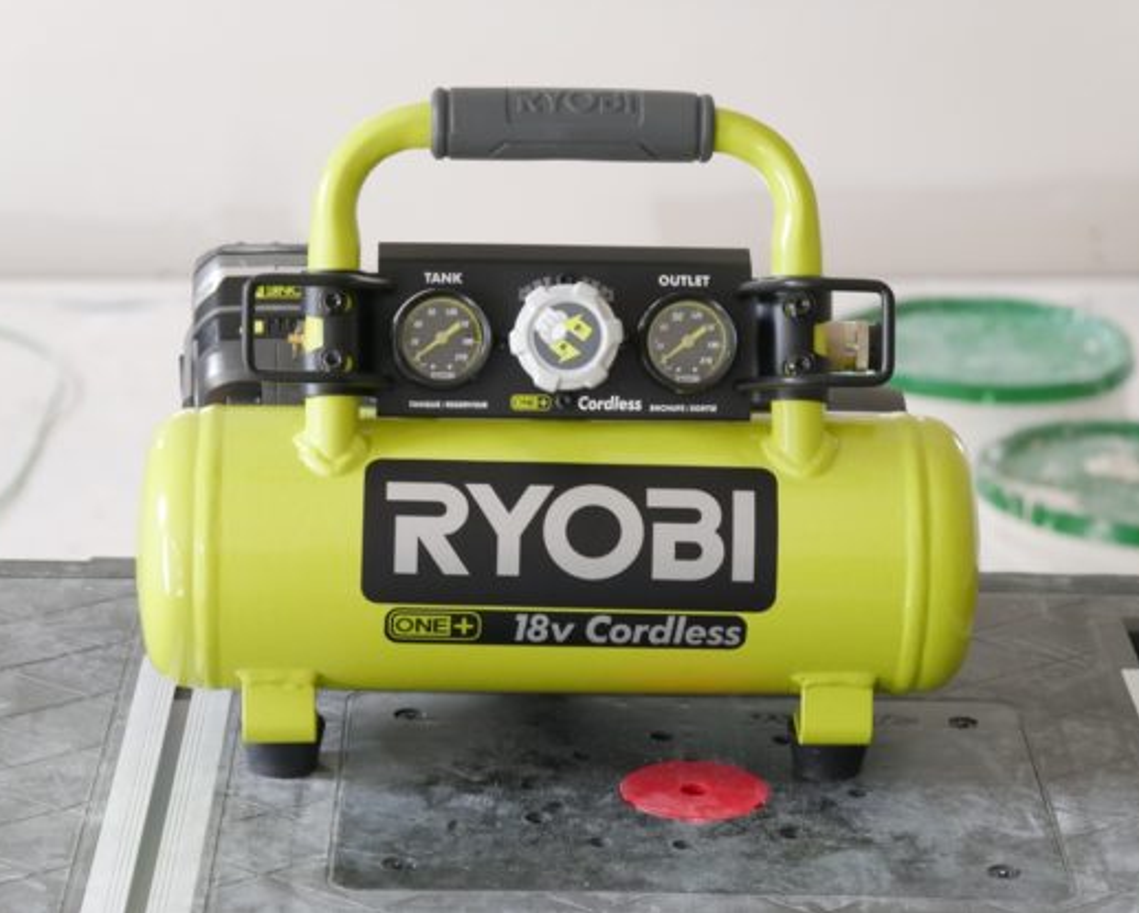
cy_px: 453
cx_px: 591
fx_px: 3913
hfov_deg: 16.6
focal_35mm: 116
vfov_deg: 13.3
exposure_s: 1/125
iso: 2500
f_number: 5.1
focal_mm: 55
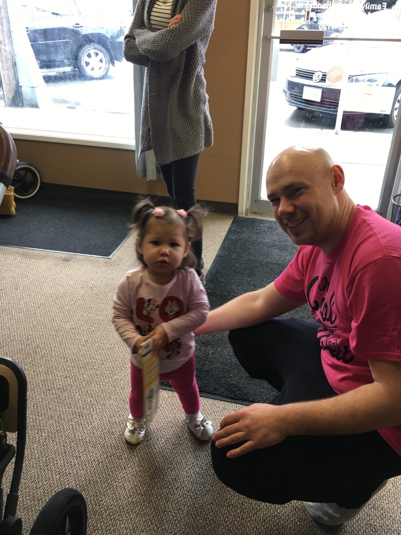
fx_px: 448
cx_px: 200
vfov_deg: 61.7
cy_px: 268
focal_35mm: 29
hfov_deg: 48.2
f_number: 2.2
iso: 50
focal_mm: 4.15
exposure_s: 1/30
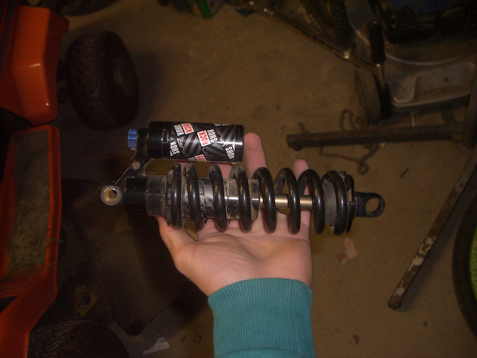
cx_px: 238
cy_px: 179
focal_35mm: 38
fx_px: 524
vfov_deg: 37.7
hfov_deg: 49.0
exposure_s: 1/30
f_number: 2.7
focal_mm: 6.2
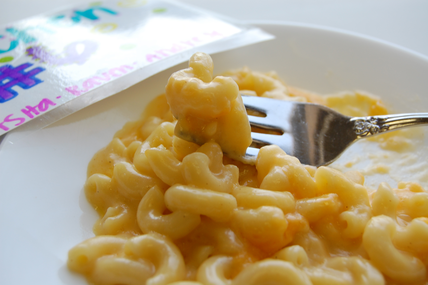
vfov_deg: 22.6
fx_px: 713
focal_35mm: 60
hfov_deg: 33.4
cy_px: 142
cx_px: 214
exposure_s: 1/60
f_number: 8
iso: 280
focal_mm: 40
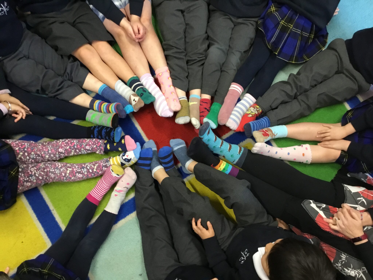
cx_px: 186
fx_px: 334
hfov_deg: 58.4
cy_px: 140
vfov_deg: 45.4
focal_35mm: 31
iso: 200
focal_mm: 3.3
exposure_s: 1/33
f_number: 2.4
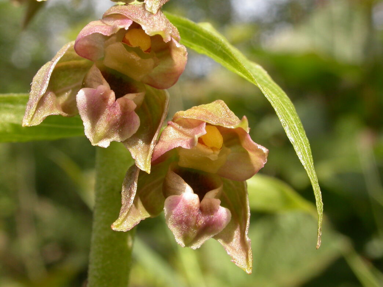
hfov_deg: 27.8
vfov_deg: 21.0
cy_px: 144
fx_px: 774
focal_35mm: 70
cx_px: 192
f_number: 8.4
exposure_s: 1/72
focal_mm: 14.6
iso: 100
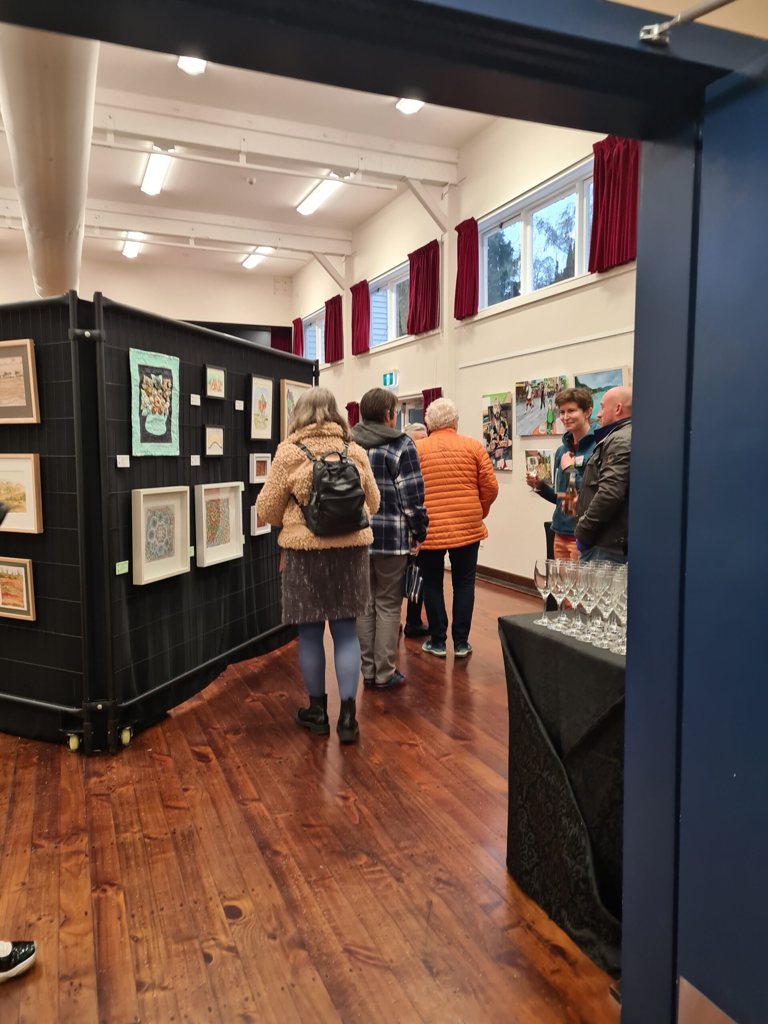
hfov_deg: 53.1
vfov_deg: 67.3
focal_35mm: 26
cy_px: 512
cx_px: 384
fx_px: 769
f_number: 1.8
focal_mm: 5.4
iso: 160
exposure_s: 1/50
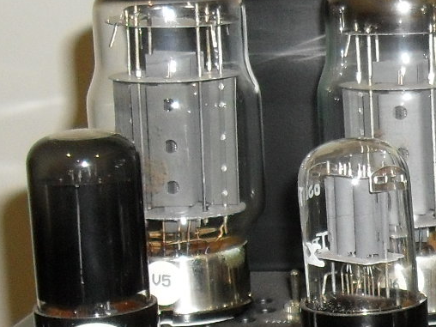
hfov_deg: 13.1
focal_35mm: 141
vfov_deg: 10.3
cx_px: 684
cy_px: 407
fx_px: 1776
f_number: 3.2
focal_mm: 6.3
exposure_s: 1/45
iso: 200
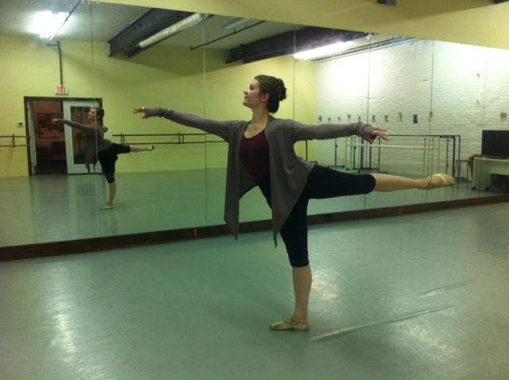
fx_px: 514
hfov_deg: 52.7
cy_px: 190
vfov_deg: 40.6
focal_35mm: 35
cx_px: 254
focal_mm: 3.85
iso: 160
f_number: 2.8
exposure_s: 1/15
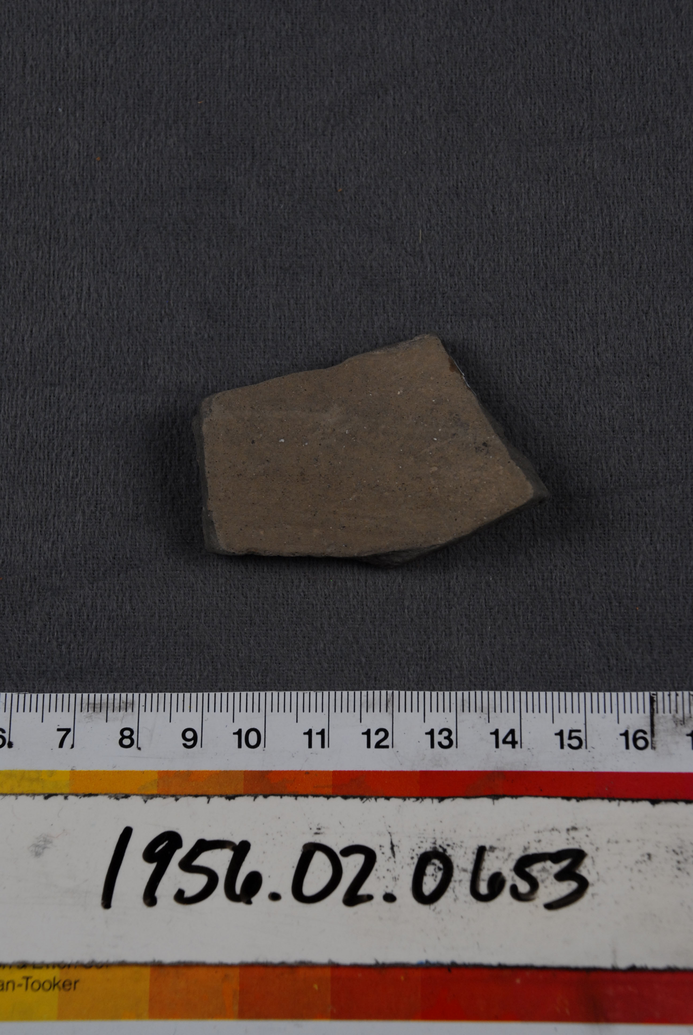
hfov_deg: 18.2
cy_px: 518
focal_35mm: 75
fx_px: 2159
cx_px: 346
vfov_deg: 27.0
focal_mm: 50
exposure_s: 1/80
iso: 400
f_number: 7.1
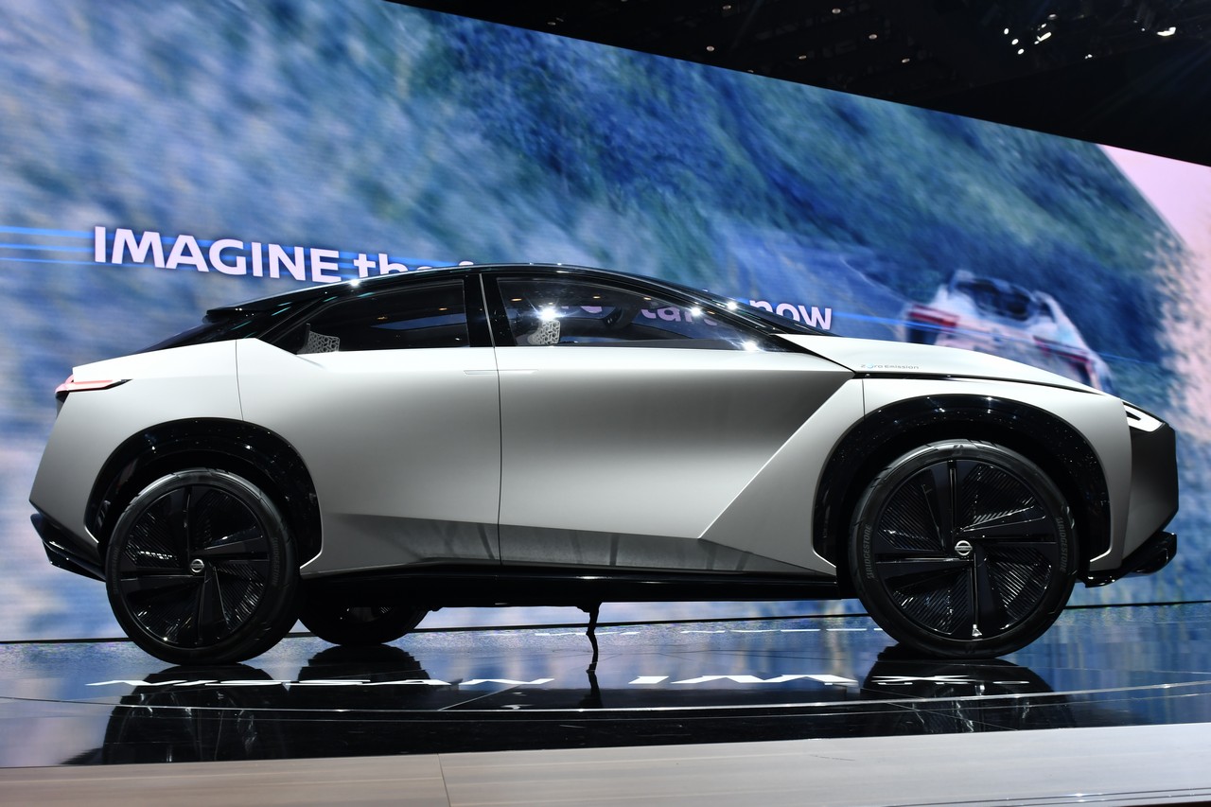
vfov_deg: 34.2
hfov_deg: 49.6
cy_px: 404
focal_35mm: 39
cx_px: 606
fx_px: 1312
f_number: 5.6
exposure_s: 1/125
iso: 320
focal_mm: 26
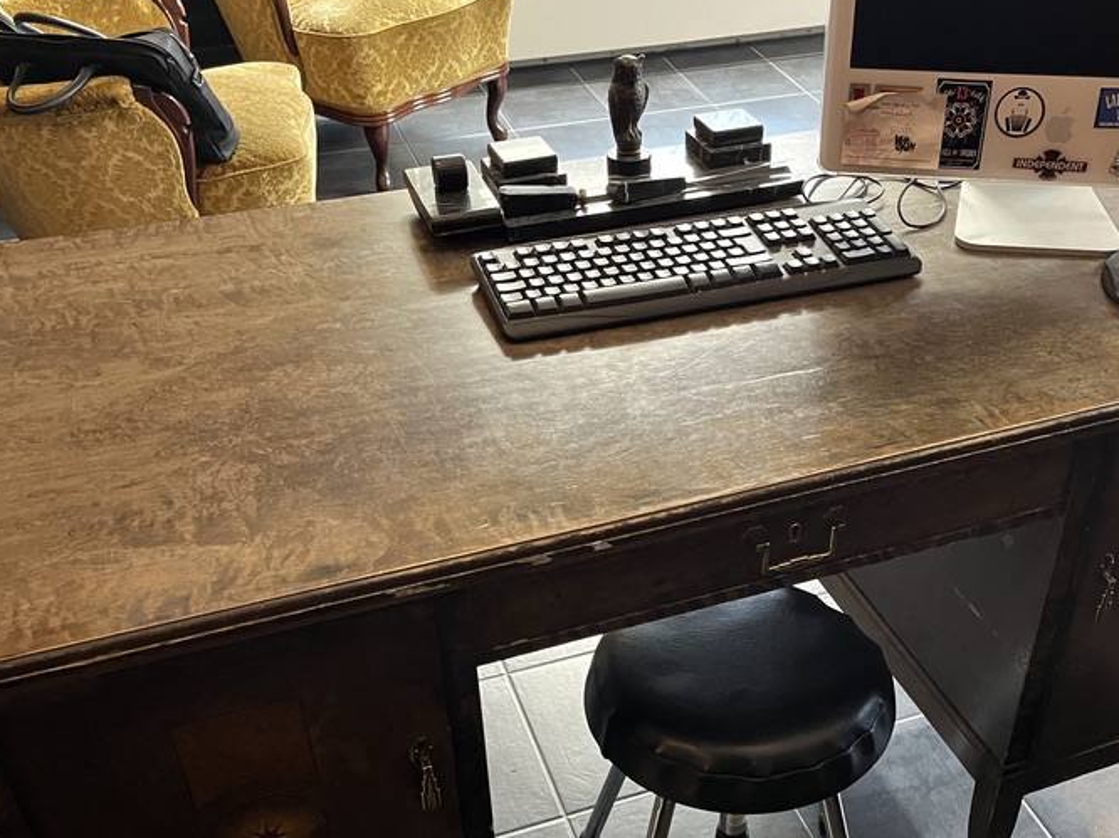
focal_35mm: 40
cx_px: 675
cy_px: 598
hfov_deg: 46.5
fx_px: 1293
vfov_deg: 35.4
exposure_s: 1/33
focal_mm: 5.1
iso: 400
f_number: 1.6
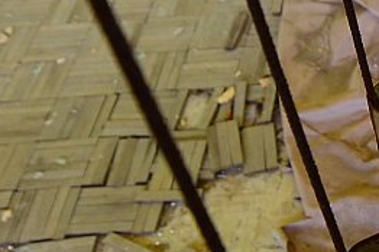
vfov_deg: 15.3
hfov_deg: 19.9
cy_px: 95
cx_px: 563
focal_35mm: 89
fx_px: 939
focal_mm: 13
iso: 200
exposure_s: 1/50
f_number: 3.5
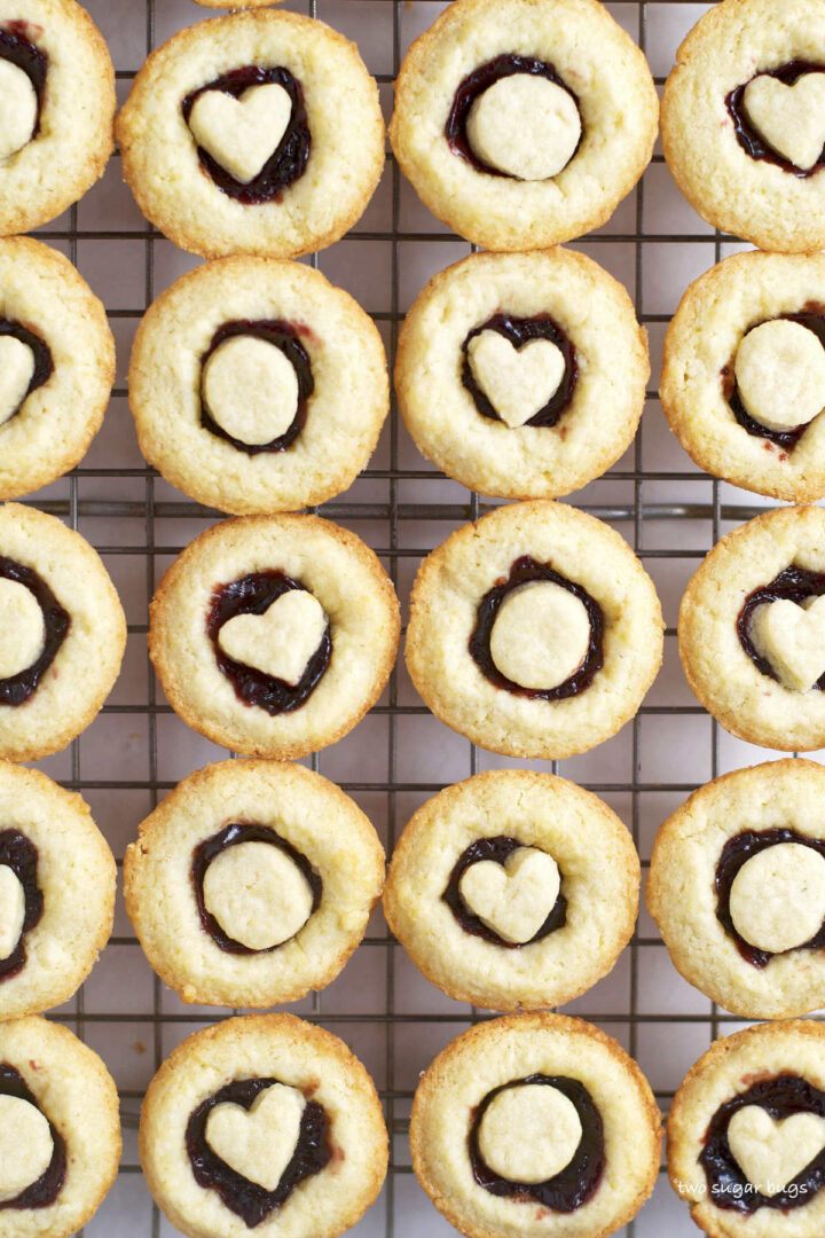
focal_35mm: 75
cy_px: 619
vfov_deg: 27.0
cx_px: 412
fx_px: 2578
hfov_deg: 18.2
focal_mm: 50
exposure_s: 1/160
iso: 100
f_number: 2.8
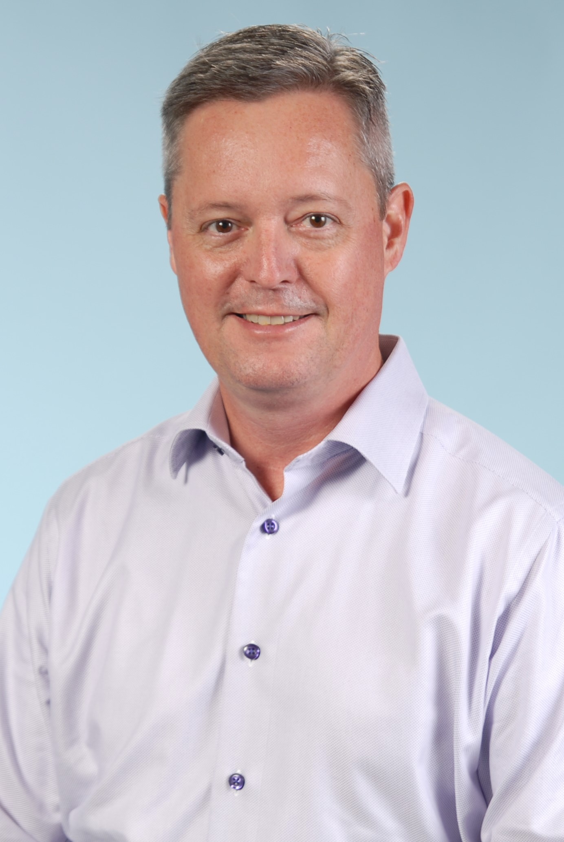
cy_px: 421
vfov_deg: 41.1
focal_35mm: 48
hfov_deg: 28.2
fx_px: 1125
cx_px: 282
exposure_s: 1/250
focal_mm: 32
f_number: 4.5
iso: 100
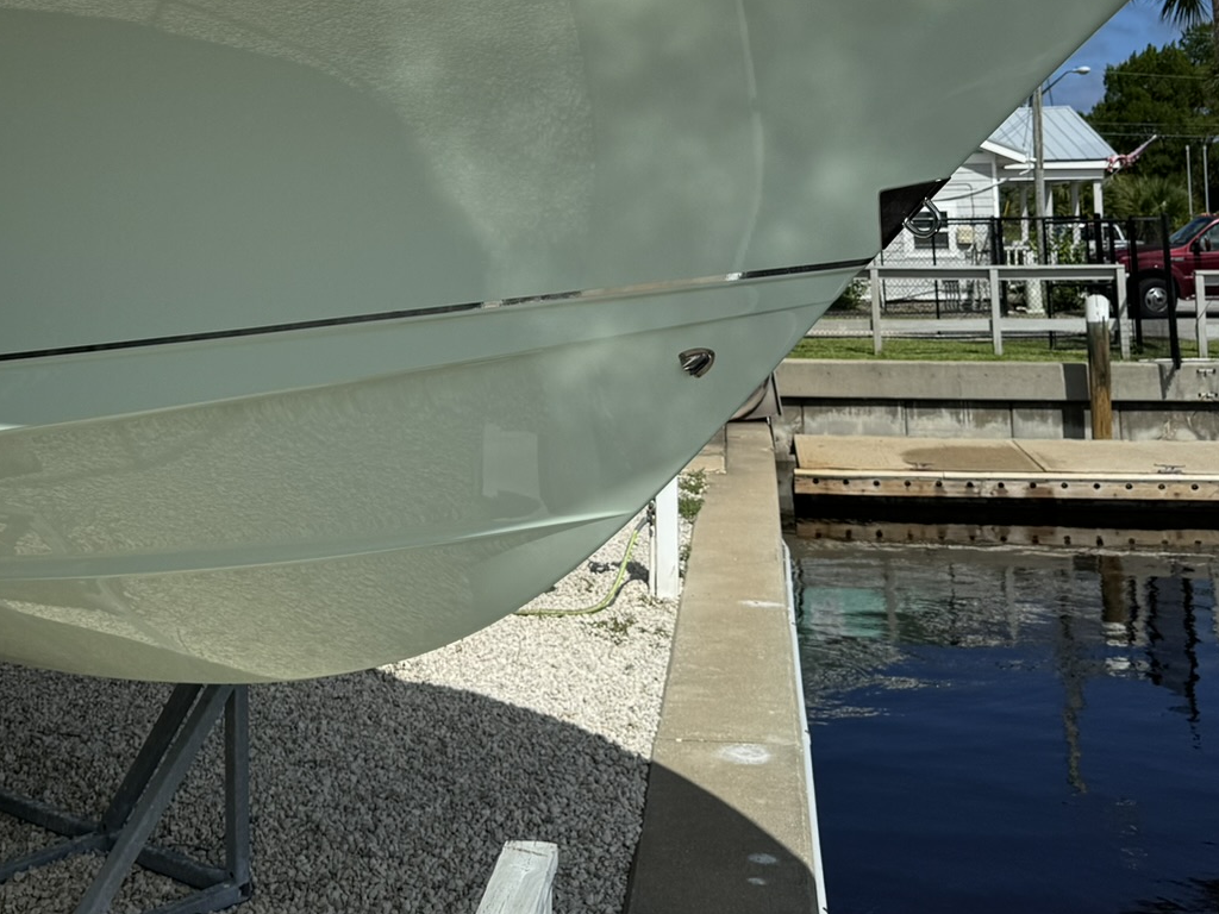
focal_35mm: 48
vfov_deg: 29.0
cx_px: 329
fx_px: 1690
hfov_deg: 38.8
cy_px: 79
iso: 80
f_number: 1.78
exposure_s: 1/10417
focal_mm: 6.76
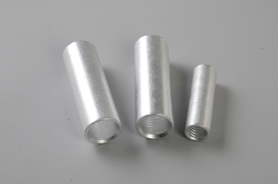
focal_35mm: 105
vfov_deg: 13.0
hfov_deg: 19.5
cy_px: 92
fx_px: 810
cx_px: 139
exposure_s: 1/80
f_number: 20
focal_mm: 70
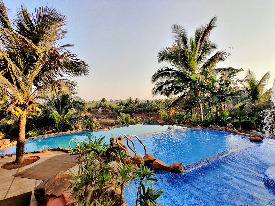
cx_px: 138
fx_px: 103
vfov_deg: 89.9
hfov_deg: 106.2
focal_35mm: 13
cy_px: 103
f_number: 2.2
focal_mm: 2.25
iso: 100
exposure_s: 1/166
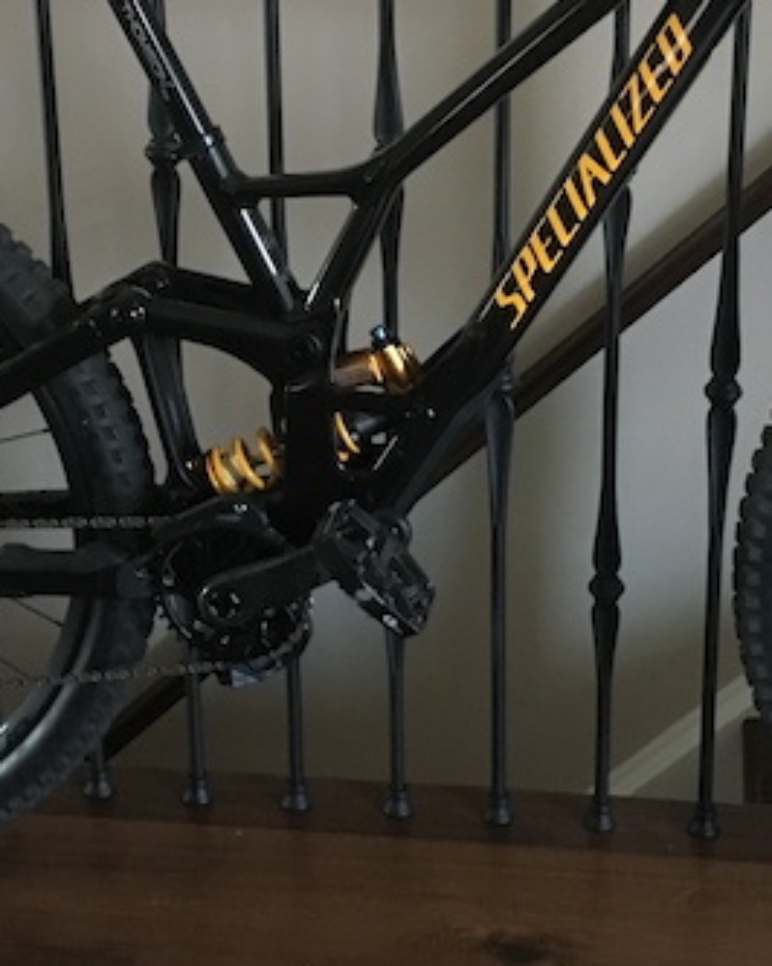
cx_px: 499
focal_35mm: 68
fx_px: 1944
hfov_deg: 22.4
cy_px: 345
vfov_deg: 27.8
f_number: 2.2
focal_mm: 4.15
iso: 640
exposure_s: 1/15
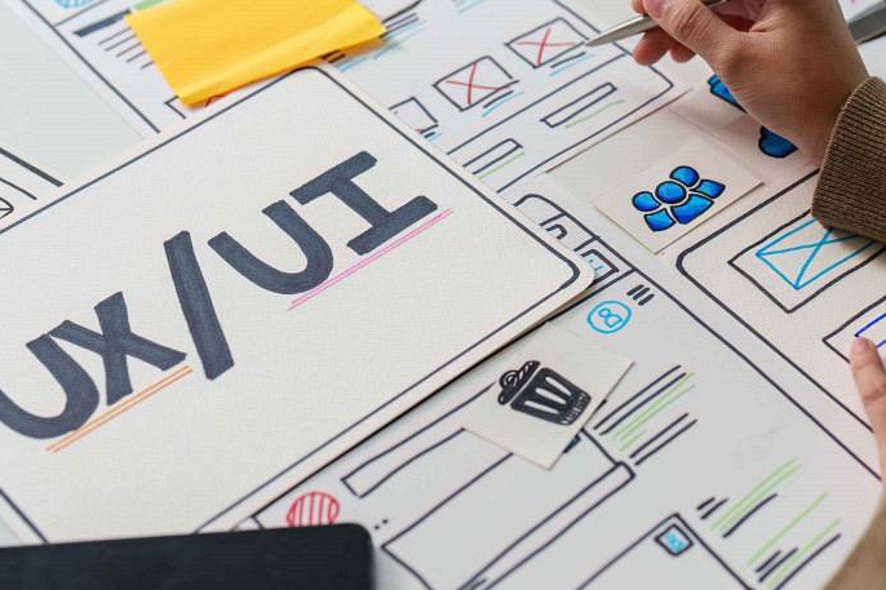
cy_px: 227
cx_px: 535
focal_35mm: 84
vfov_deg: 16.2
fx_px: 2067
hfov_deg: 24.2
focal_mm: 50
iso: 1250
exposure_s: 1/250
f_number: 2.8
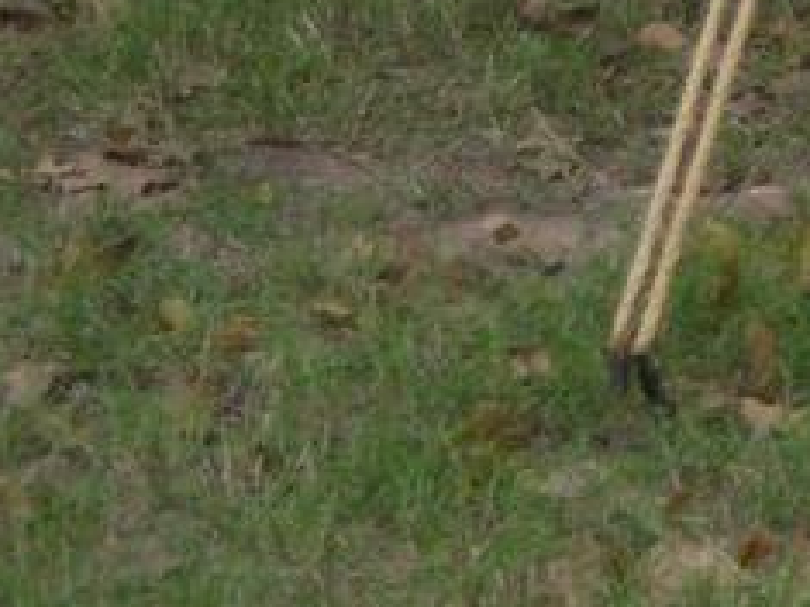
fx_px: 8146
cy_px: -897
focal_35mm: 348
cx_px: 2427
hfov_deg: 5.4
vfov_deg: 4.2
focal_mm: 35
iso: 125
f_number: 5
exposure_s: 1/125
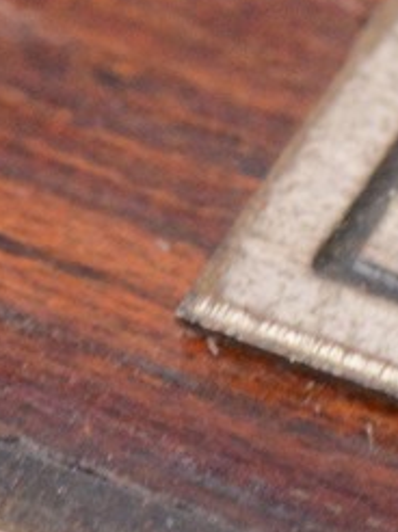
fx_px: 8231
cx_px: 2457
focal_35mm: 536
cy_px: 369
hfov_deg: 2.6
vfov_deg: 3.7
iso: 2500
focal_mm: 60
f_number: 13
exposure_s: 1/125
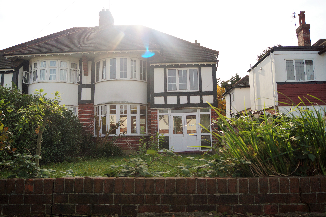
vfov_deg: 34.2
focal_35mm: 39
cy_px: 108
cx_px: 163
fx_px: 353
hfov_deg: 49.6
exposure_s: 1/1250
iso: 200
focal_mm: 26
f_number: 4.5
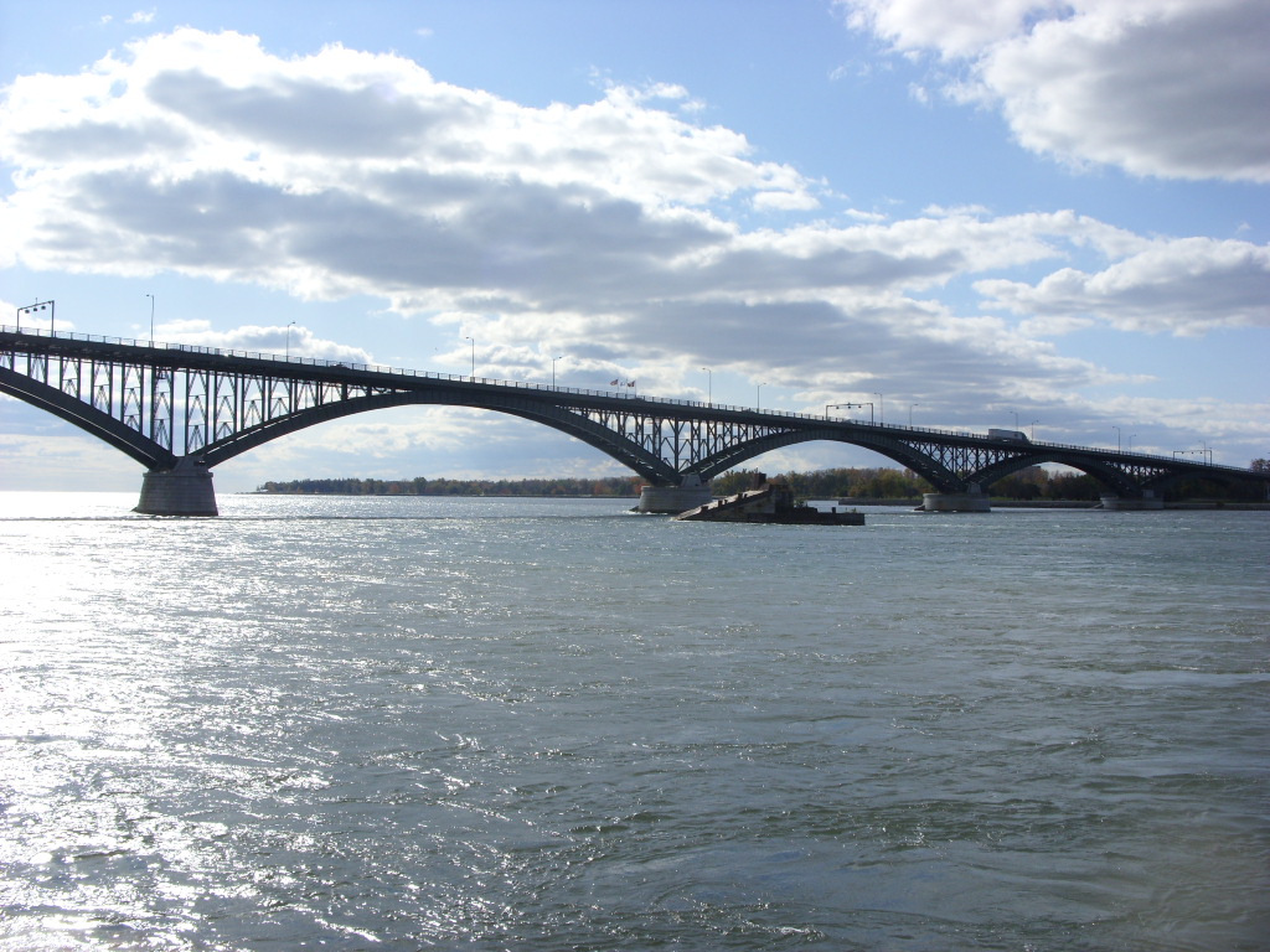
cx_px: 635
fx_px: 1394
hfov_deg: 49.0
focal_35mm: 38
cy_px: 476
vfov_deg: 37.7
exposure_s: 1/1089
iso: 50
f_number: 4.9
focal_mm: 6.3
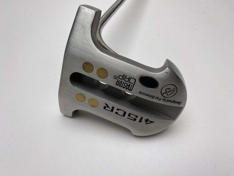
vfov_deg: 53.1
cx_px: 117
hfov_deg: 67.3
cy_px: 88
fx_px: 176
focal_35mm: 26
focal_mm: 4.25
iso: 32
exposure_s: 1/418
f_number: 1.8
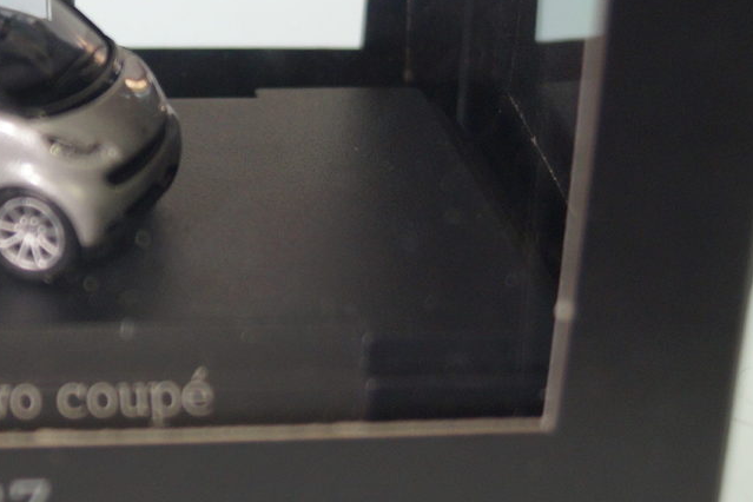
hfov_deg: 15.9
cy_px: 128
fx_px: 2614
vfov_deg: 10.9
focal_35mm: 125
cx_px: -92
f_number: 4
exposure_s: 1/160
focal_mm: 26
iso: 400
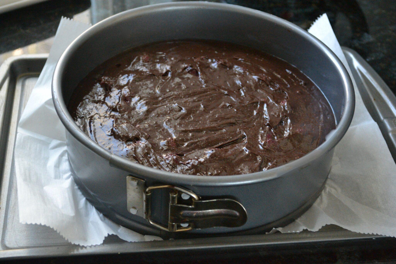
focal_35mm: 60
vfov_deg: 22.6
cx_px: 198
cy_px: 132
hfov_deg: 33.4
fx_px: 660
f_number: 5.3
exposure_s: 1/60
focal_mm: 40
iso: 2800
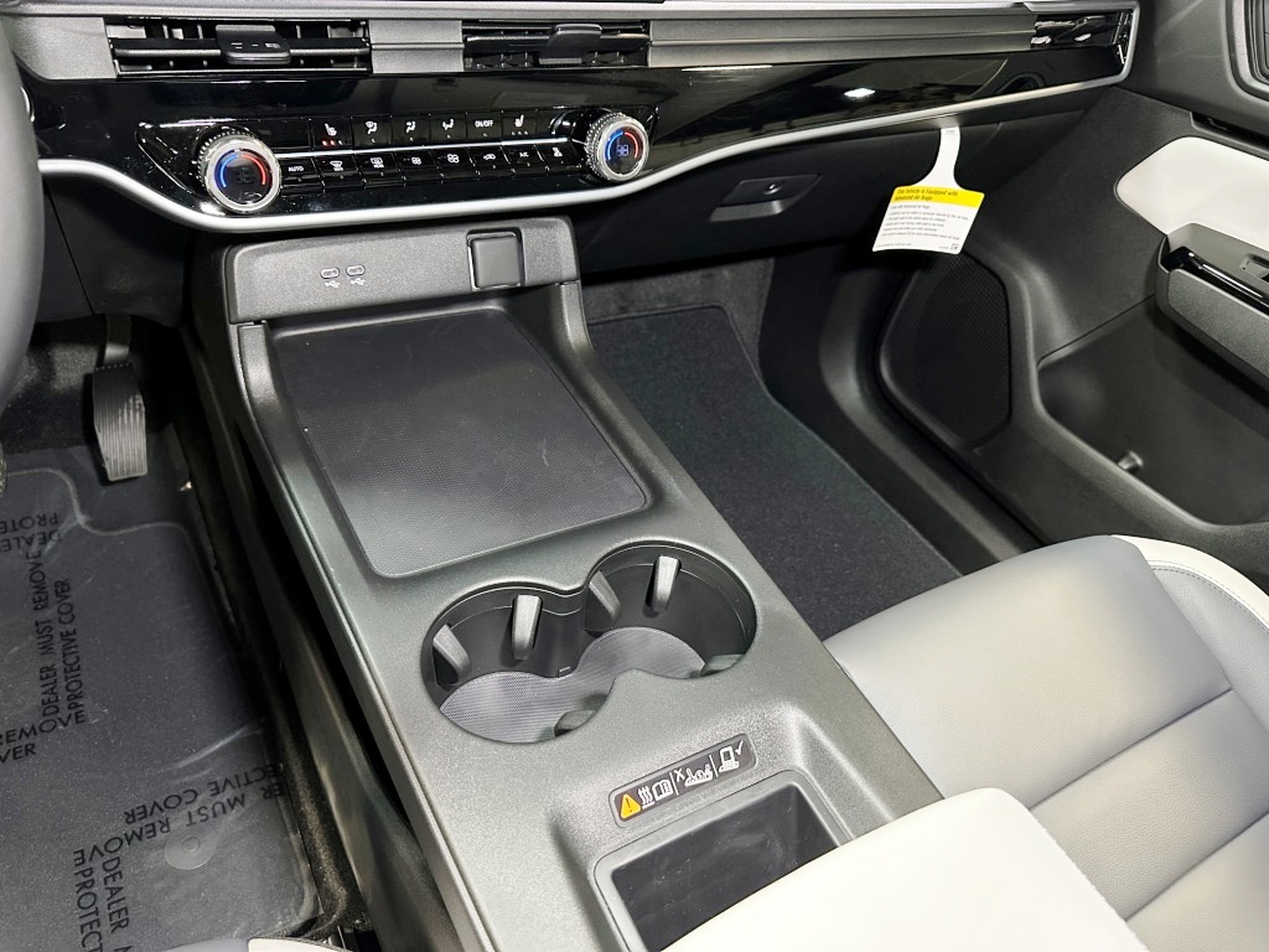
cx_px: 634
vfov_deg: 56.8
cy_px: 476
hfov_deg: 71.6
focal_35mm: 24
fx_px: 880
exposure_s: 1/30
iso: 1000
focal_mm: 6.86
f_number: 1.78
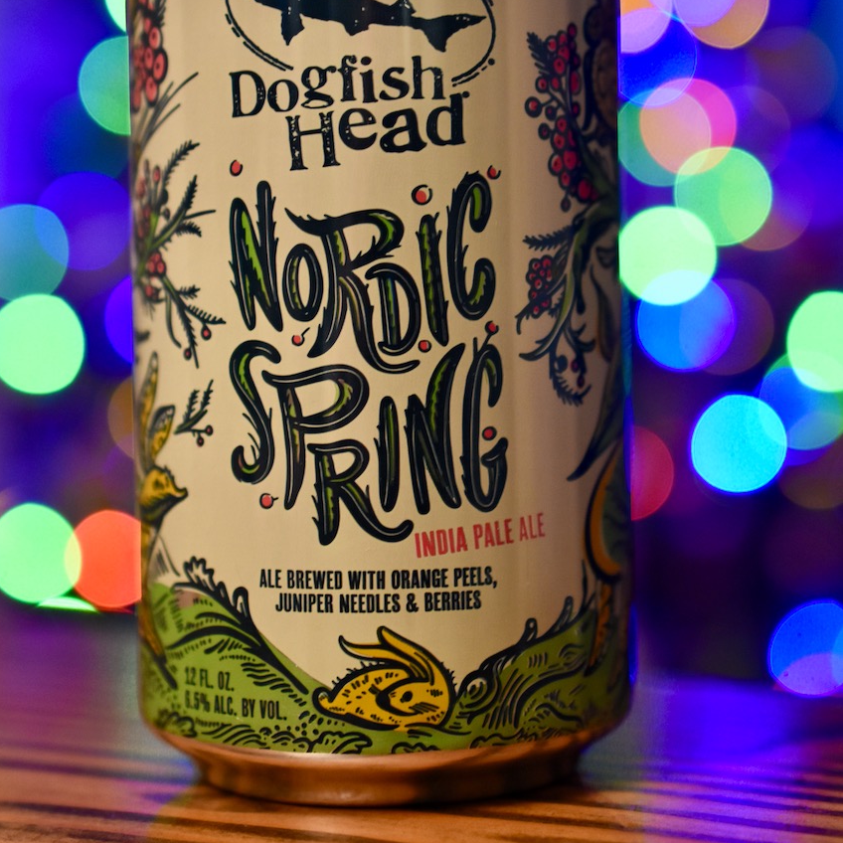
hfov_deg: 22.5
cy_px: 272
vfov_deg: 22.4
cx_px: 420
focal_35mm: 77
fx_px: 2122
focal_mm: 40
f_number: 3
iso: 1600
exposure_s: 1/50
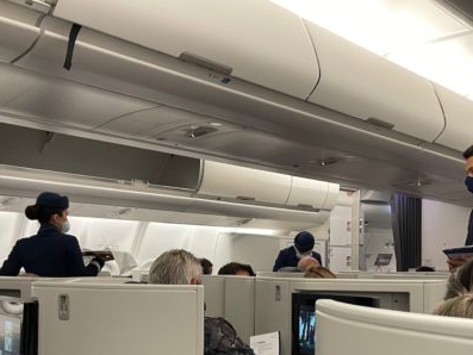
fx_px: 547
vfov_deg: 35.1
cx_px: 274
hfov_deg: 46.6
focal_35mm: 40
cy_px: 270
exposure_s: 1/52
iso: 200
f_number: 1.6
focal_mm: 5.1
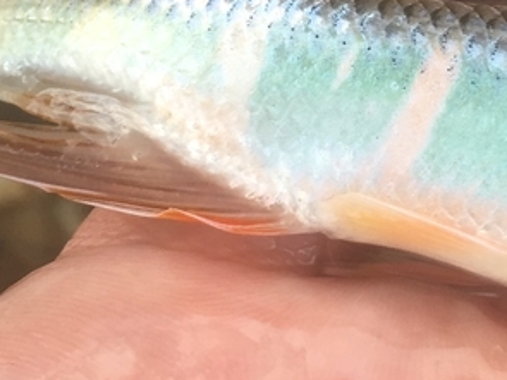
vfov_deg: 12.4
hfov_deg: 16.3
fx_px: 1728
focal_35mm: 118
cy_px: -26
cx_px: 531
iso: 25
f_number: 2.2
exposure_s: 1/409
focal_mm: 4.15
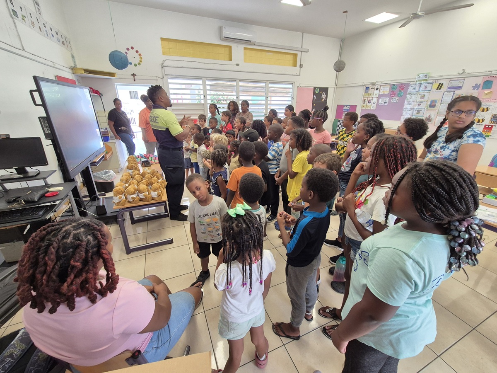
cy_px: 186
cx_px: 248
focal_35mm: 13
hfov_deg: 106.2
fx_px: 187
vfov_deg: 89.9
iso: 160
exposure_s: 1/60
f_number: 2.2
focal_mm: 2.2
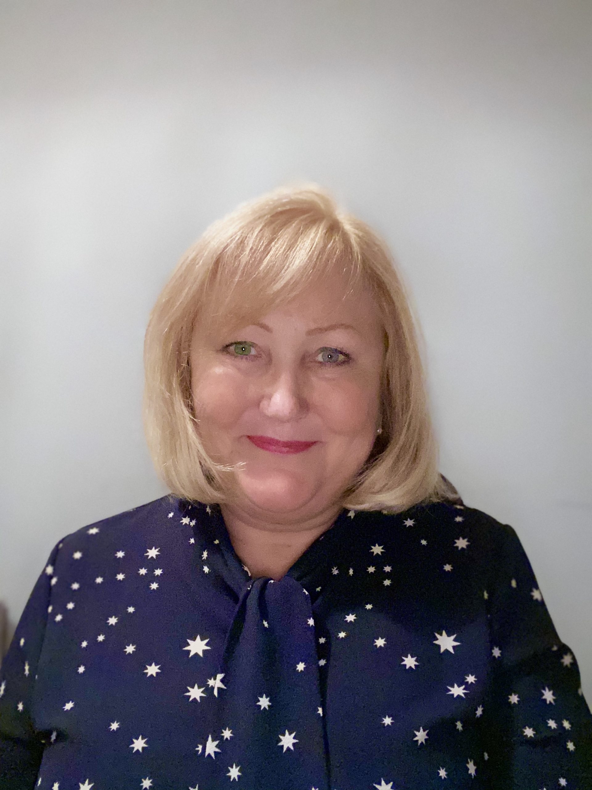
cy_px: 395
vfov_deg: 60.0
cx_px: 296
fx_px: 684
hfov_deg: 46.8
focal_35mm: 30
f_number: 2.2
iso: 800
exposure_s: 1/27
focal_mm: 2.71
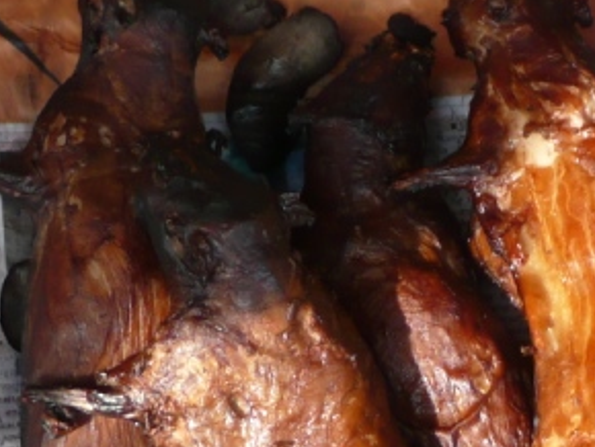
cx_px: 624
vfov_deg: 7.7
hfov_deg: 10.1
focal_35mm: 194
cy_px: 86
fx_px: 3337
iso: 100
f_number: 4.3
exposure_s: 1/100
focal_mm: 9.1
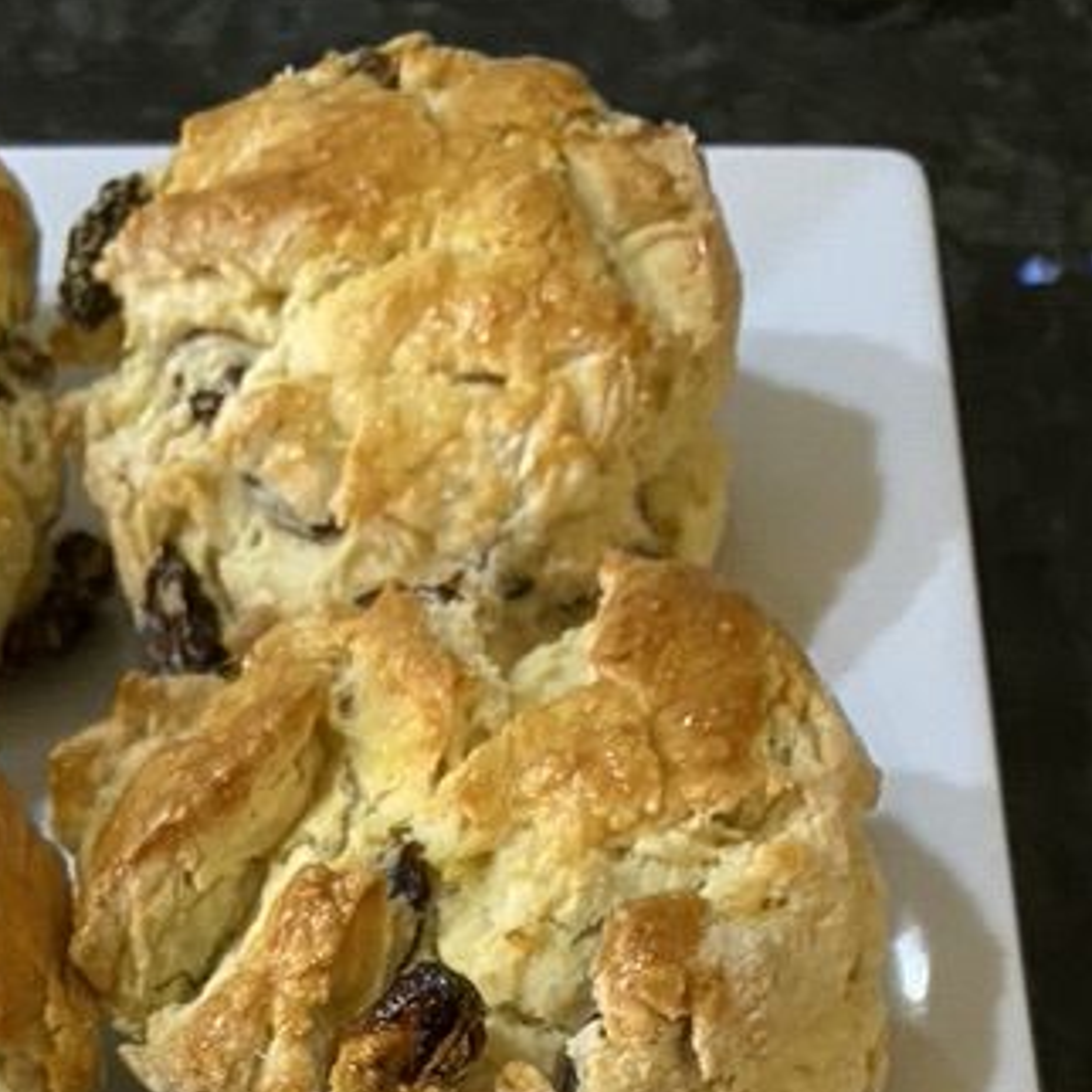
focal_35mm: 73
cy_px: 1658
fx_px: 2605
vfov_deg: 20.2
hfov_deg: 23.1
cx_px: 115
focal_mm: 4.25
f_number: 1.8
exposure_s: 1/33
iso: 400
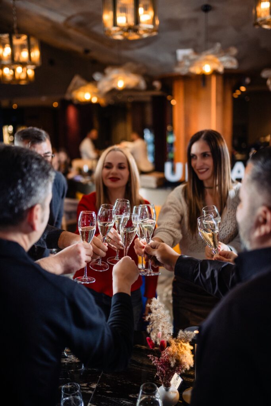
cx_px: 136
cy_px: 203
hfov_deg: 37.9
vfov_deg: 54.4
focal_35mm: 35
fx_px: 395
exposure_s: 1/640
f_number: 1.4
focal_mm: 35
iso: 250
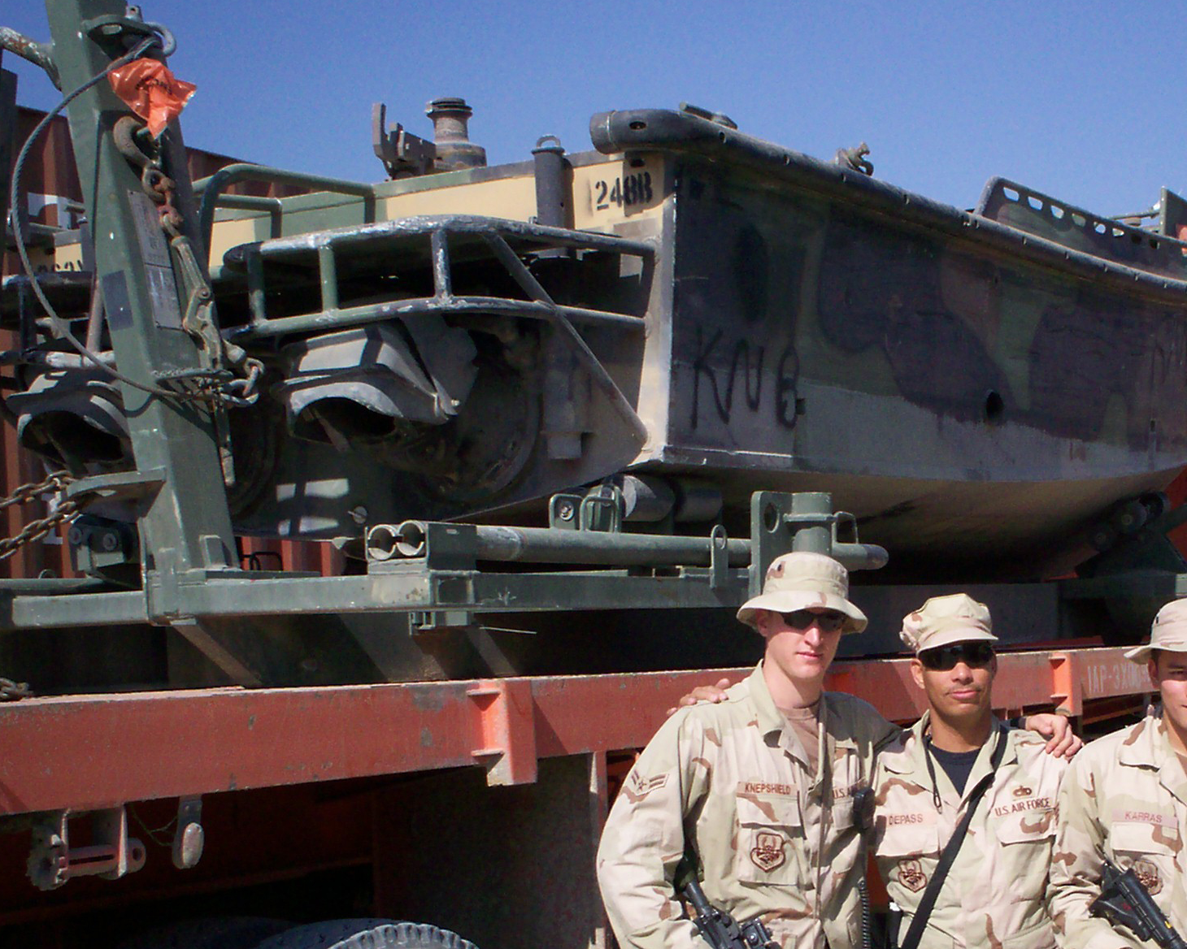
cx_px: 881
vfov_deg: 24.4
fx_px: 2178
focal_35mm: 62
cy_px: 657
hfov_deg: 30.0
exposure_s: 1/754
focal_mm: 6
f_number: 4.5
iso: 100
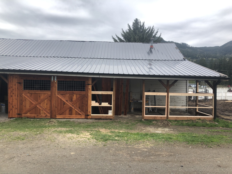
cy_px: 87
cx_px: 116
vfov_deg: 49.7
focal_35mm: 28
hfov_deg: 63.4
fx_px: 188
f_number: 1.8
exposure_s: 1/714
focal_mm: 3.99
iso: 20
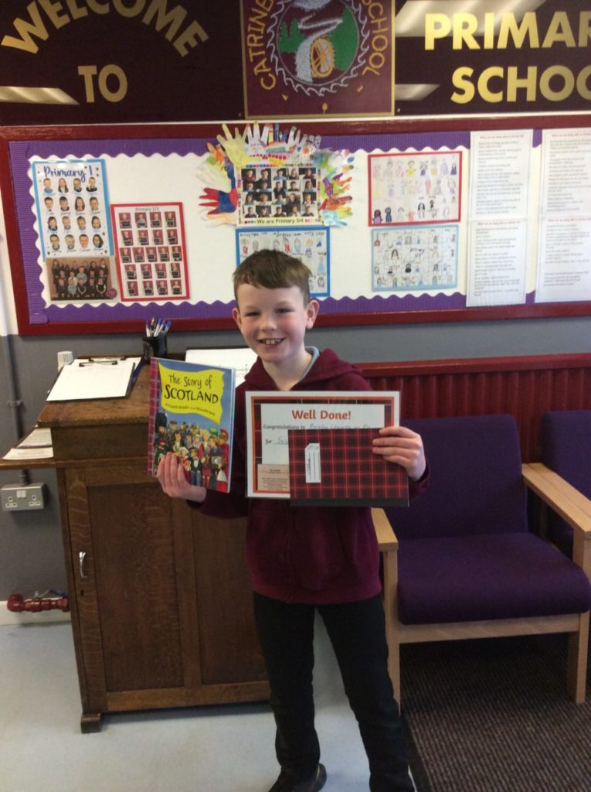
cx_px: 296
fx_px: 730
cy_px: 396
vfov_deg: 56.9
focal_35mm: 32
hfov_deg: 44.1
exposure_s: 1/25
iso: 125
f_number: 2.4
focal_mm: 3.3
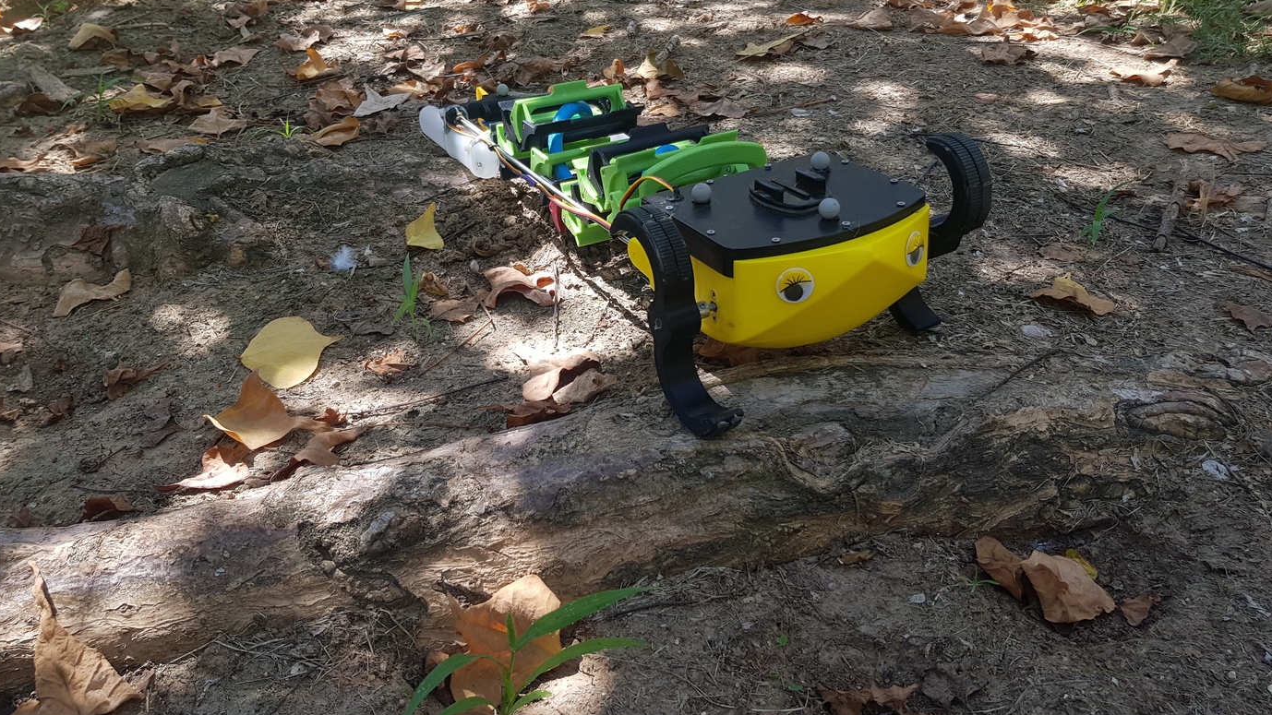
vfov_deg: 40.1
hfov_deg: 66.1
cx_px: 627
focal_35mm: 29
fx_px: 978
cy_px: 311
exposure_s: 1/412
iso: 40
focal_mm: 4.2
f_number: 1.7
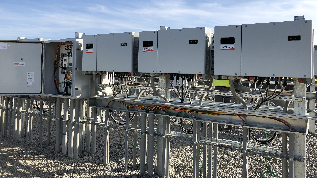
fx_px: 261
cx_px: 158
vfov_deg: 37.5
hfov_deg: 62.6
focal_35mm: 31
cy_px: 65
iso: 20
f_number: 1.8
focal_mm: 4
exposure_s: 1/1715
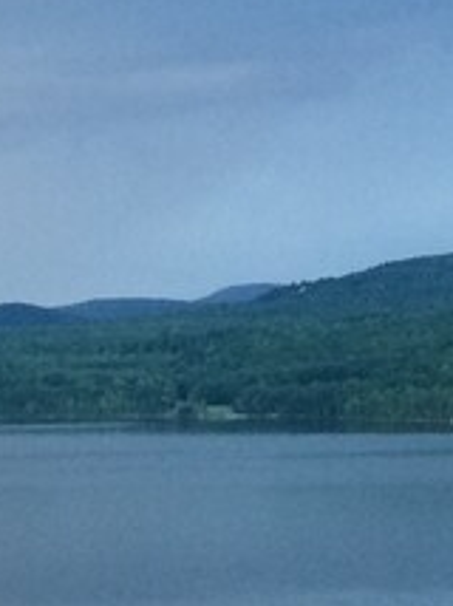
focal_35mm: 139
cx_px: -292
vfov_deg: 14.2
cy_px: 232
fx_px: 2430
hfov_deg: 10.2
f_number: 2.2
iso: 80
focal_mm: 4.15
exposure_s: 1/30
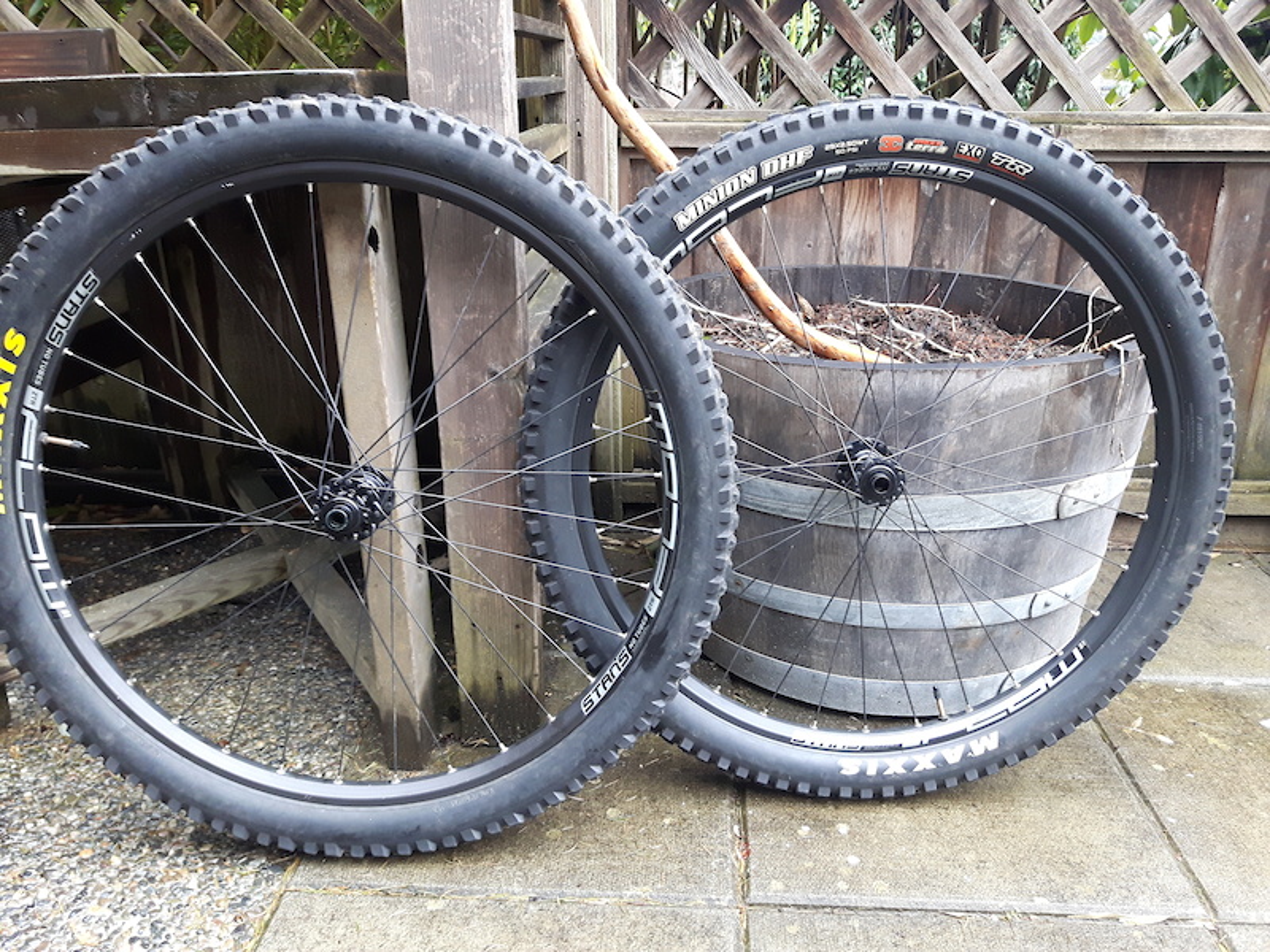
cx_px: 635
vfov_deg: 45.4
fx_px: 1137
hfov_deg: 58.4
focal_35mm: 31
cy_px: 476
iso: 160
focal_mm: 3.7
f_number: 1.9
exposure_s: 1/25
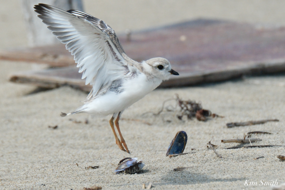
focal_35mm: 600
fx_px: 4751
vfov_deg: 2.3
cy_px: 95
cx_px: 142
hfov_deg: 3.4
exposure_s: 1/2200
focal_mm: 400
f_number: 9
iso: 1250
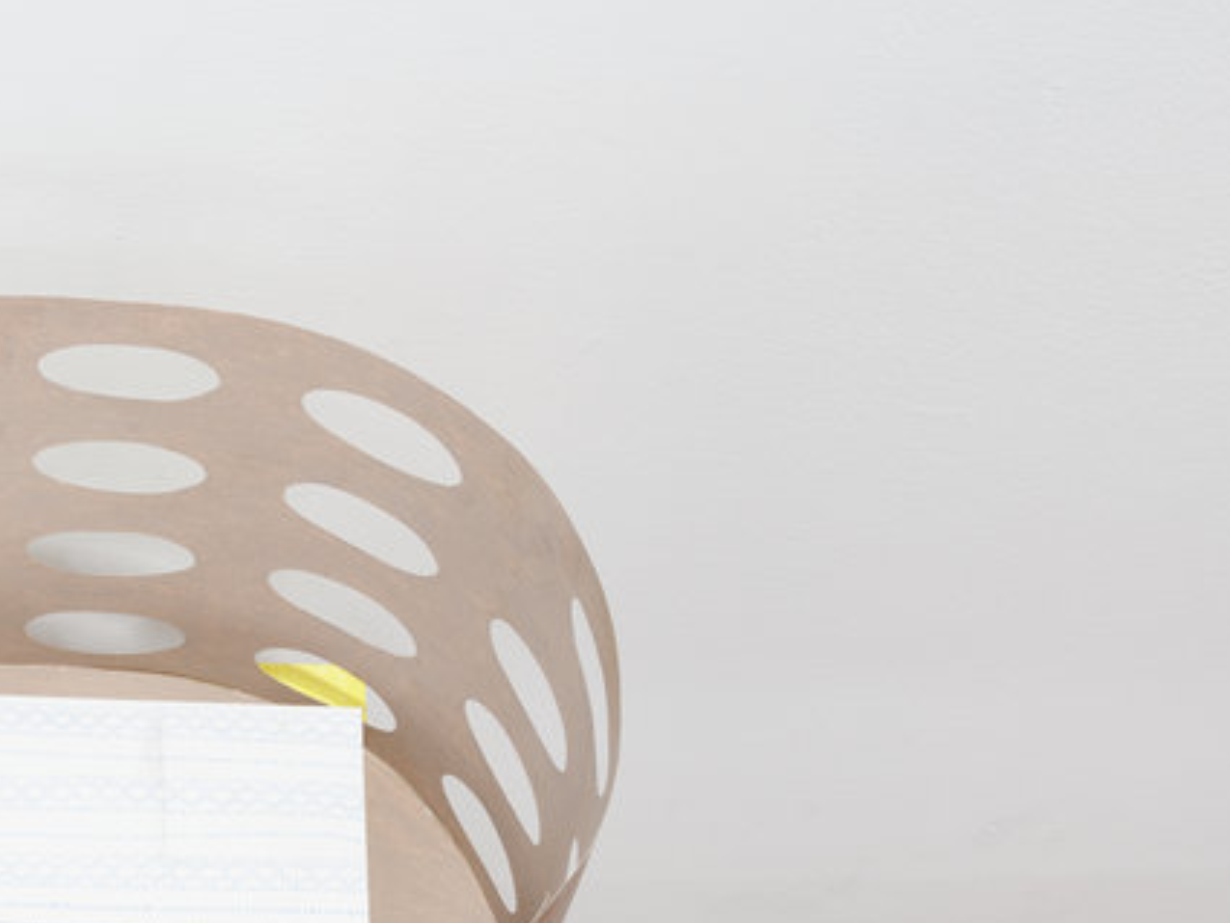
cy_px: 914
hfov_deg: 24.2
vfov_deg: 18.9
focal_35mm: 76
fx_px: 2701
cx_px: -69
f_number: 11
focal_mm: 35
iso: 31
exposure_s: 3
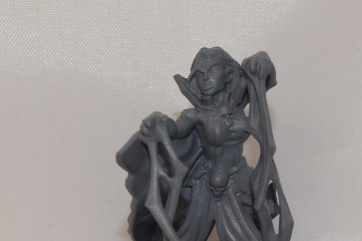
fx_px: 1335
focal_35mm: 133
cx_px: 212
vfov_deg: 10.3
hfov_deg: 15.4
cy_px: 187
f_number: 13
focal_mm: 55
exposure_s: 1/2.5
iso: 100
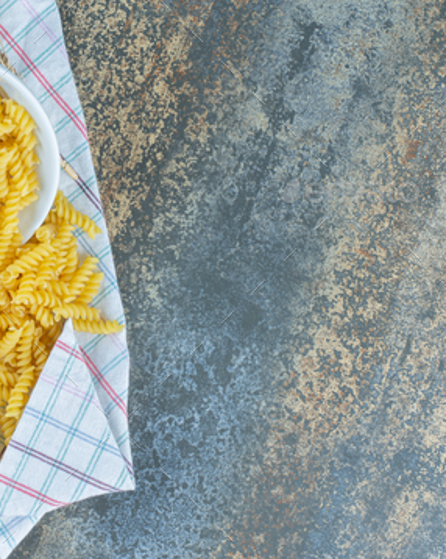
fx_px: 1916
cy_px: 265
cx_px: 111
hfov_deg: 13.2
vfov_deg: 16.6
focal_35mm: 116
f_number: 8
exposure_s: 1/160
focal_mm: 50
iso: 100
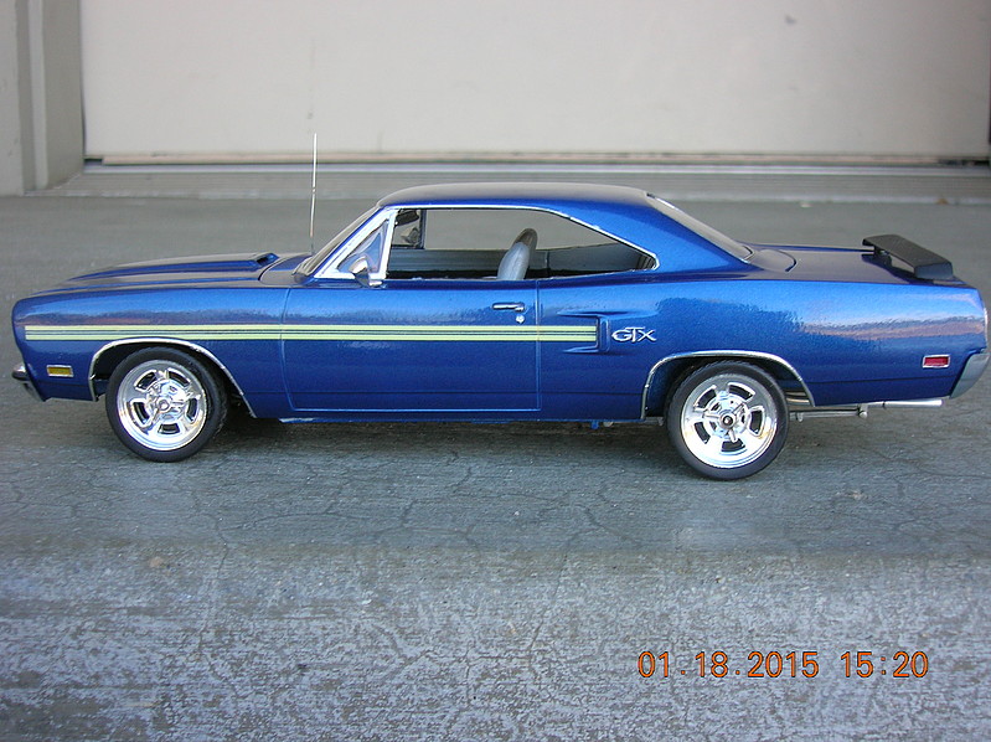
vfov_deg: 31.5
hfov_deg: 41.3
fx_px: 1316
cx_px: 496
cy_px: 371
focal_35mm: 46
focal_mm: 7.7
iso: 50
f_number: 3.2
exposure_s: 1/51.7
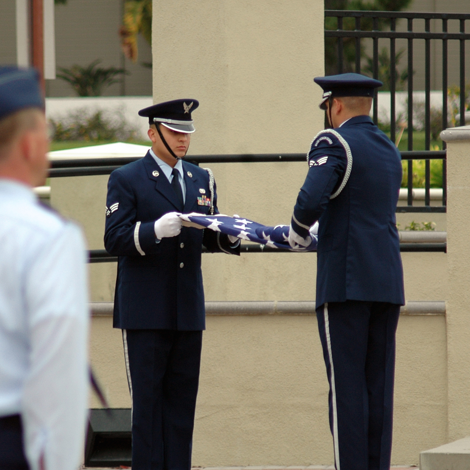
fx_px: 9140
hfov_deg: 2.9
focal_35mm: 595
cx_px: 181
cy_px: 239
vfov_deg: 2.9
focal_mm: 230
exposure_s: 1/200
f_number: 5.6
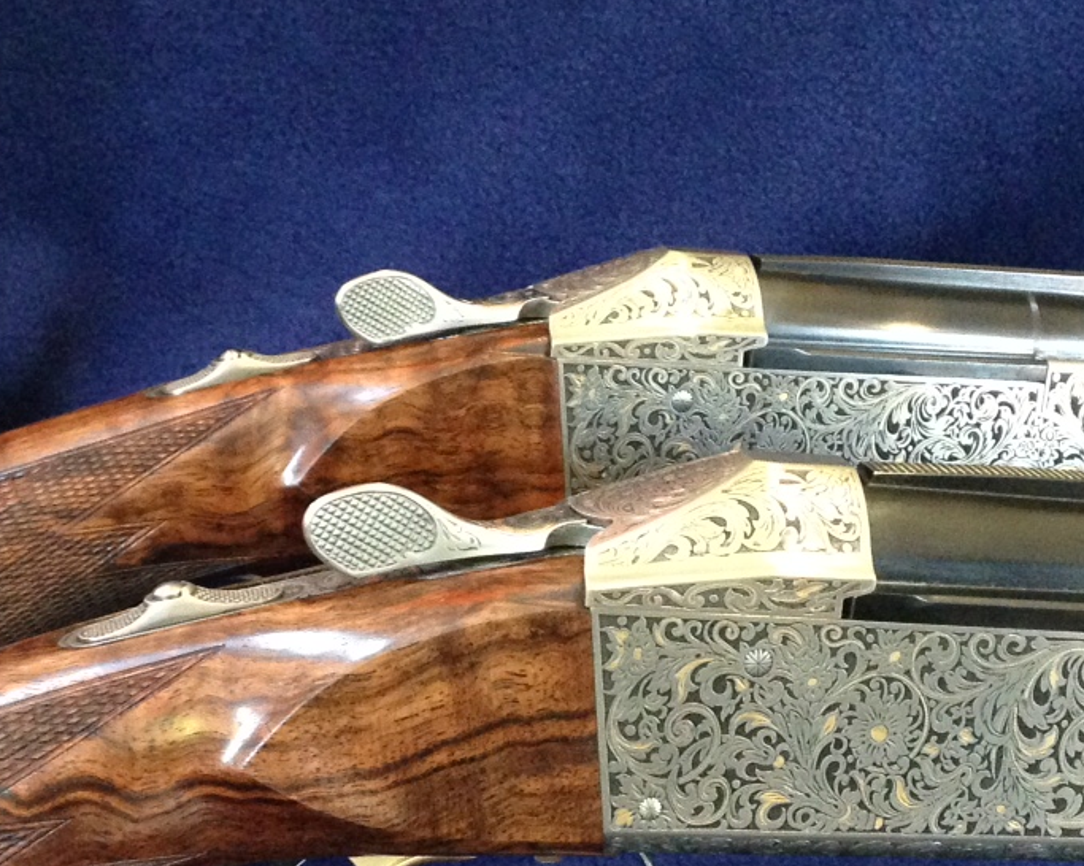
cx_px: 586
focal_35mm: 77
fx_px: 2470
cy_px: 590
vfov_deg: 19.8
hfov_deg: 24.7
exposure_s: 1/20
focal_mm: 4.12
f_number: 2.4
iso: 400
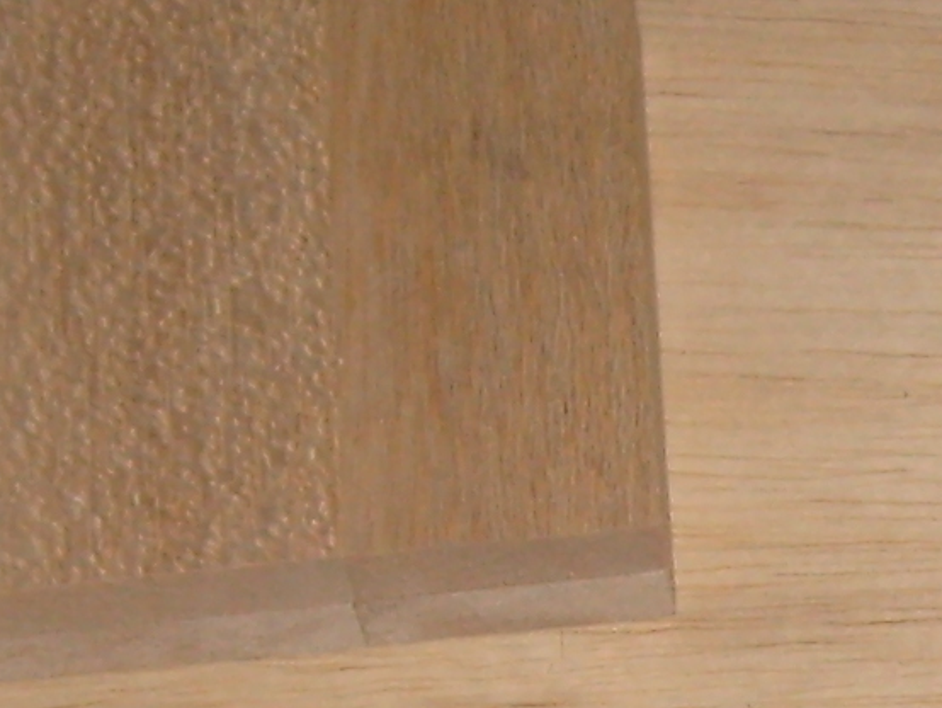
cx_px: 1415
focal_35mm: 194
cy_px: 980
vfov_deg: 7.6
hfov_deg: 9.9
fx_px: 5282
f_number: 2.8
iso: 100
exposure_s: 1/45
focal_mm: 5.8
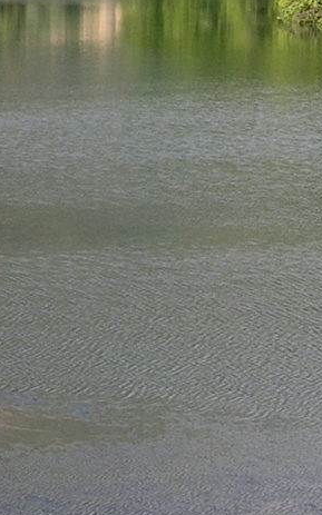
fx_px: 2572
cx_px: -94
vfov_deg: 11.2
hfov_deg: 7.1
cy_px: -95
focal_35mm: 183
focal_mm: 10
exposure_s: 1/90.2
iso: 50
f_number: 7.2
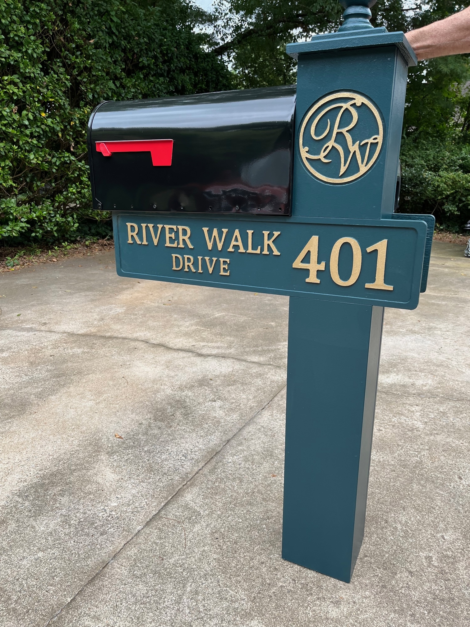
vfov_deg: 67.3
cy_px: 314
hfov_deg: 53.1
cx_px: 235
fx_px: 471
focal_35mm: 26
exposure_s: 1/432
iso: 50
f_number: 1.6
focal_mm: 5.1
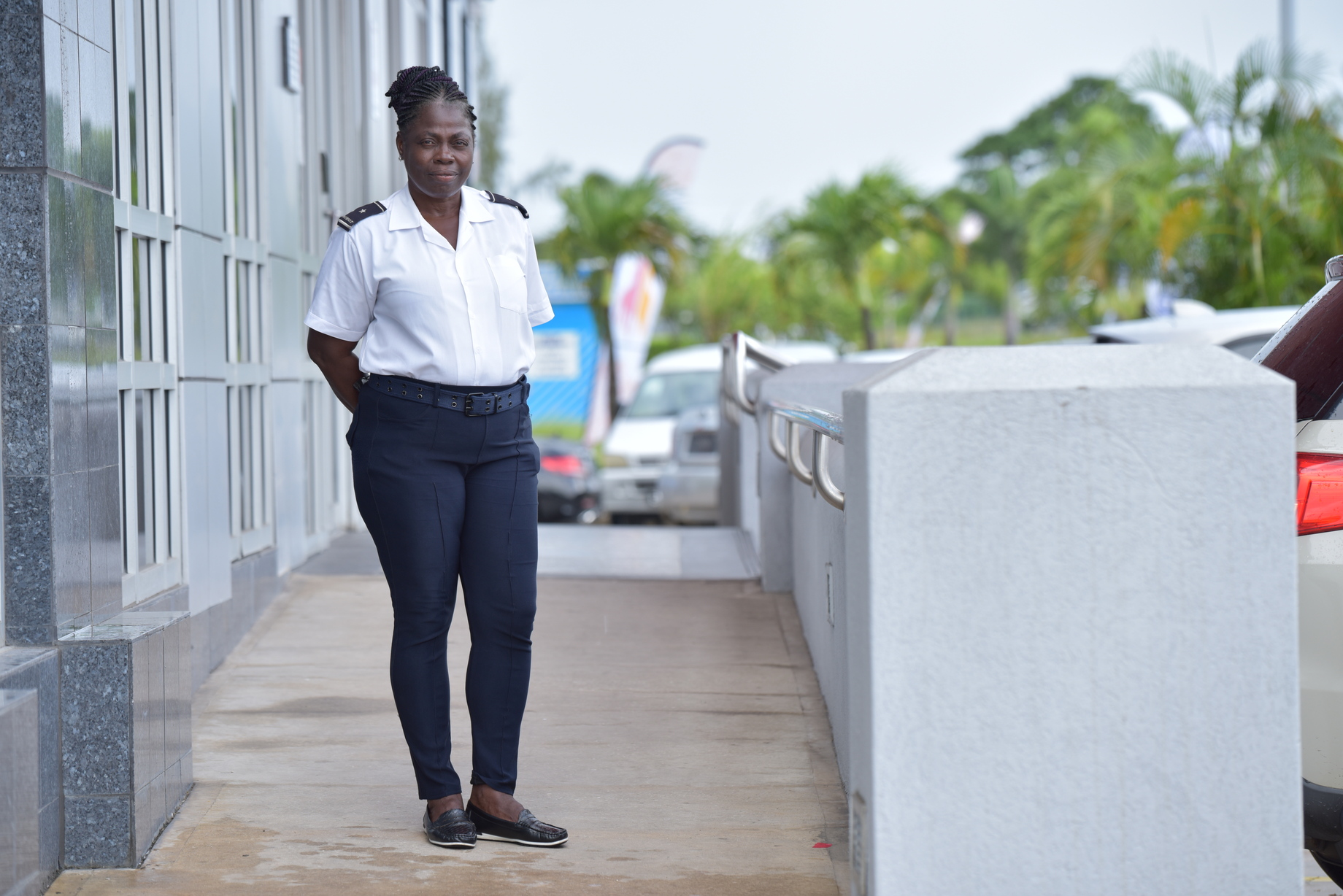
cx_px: 672
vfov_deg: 10.2
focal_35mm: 135
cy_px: 448
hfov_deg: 15.2
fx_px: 5038
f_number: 4
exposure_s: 1/250
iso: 100
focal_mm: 135
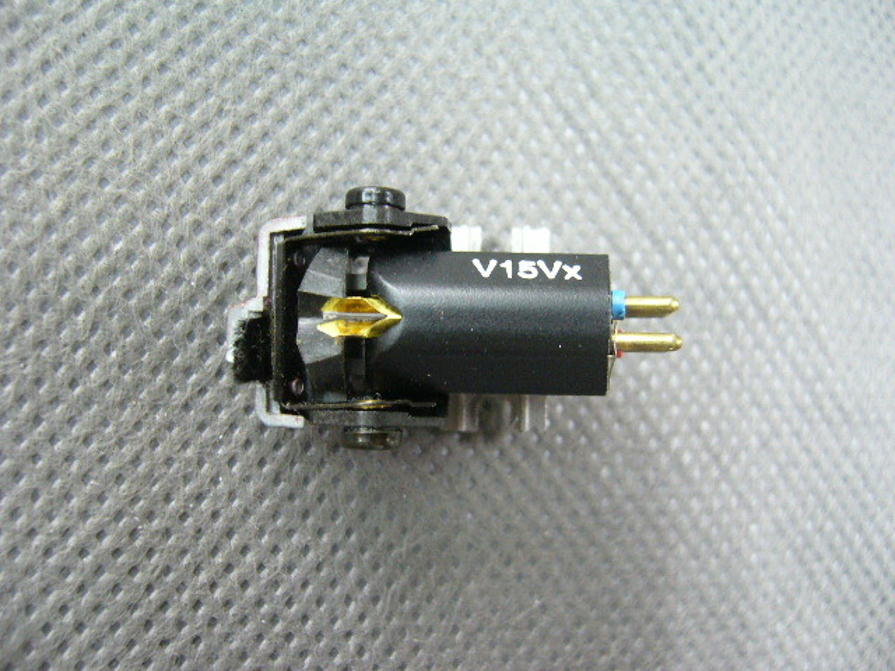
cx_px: 448
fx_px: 905
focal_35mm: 35
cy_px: 336
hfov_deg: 52.6
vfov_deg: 40.7
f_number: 2.8
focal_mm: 5.8
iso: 200
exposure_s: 1/8
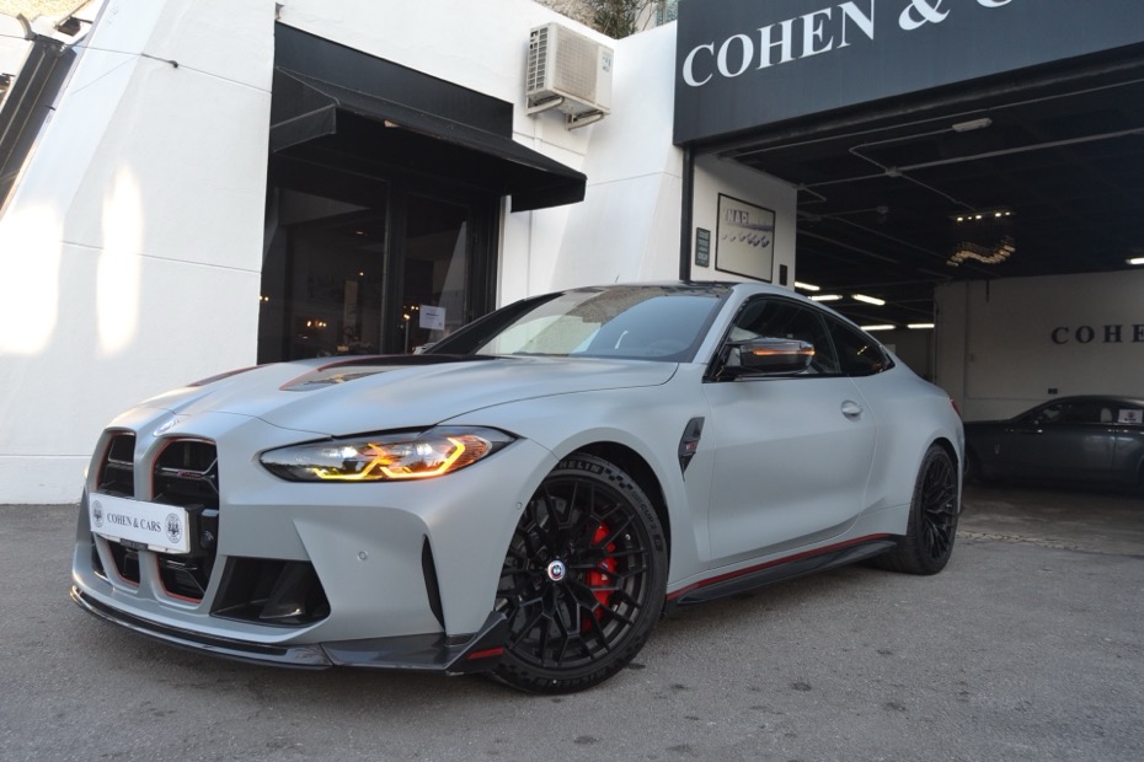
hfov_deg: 61.9
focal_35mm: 30
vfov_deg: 43.6
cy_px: 381
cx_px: 572
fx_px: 953
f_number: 5.6
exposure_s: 1/125
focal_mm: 20
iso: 400
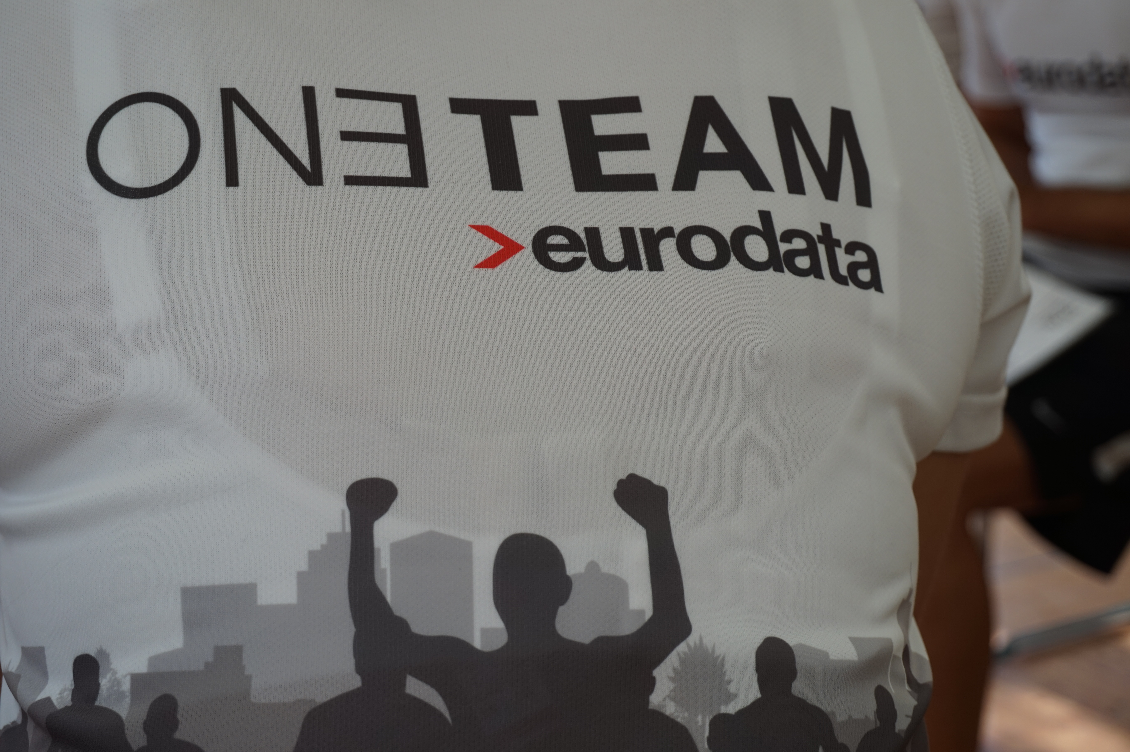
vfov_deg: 20.6
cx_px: 565
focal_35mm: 66
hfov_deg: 30.5
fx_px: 2071
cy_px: 376
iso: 100
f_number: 5.6
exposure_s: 1/25
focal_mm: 44
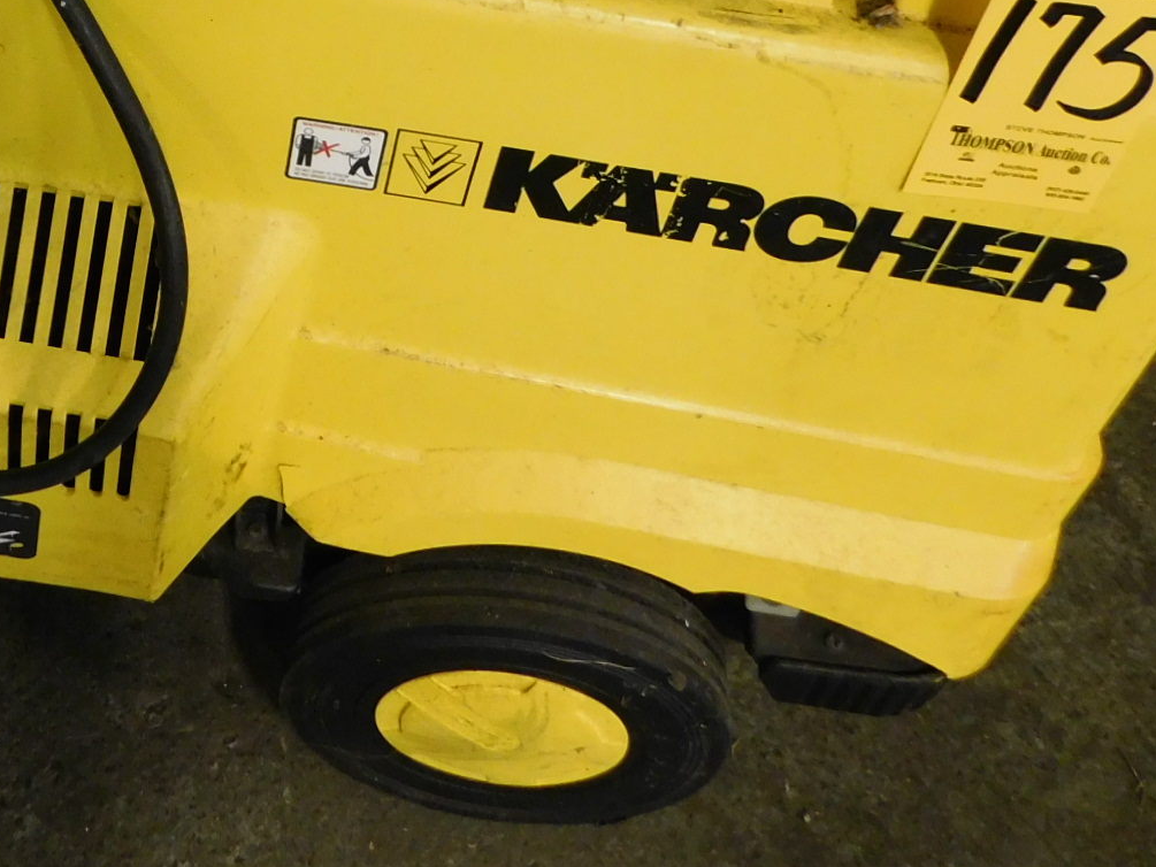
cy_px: 54
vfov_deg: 26.9
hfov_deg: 34.9
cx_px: 139
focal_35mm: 52
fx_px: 1737
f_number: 3
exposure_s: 1/25
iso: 400
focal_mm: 4
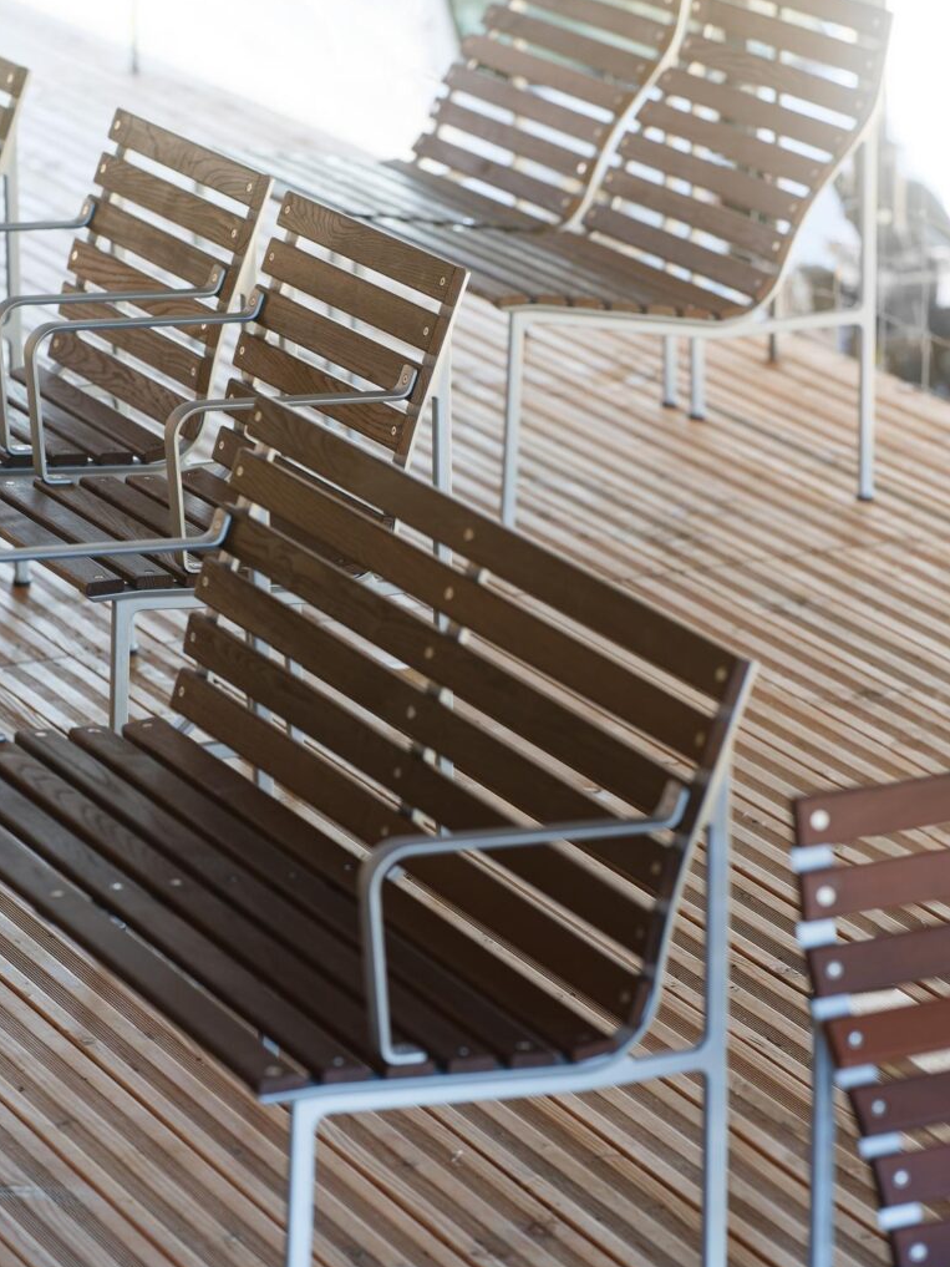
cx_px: 473
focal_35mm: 147
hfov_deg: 10.1
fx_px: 5378
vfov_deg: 13.4
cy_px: 703
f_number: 3.5
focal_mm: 135
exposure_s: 1/60
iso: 200
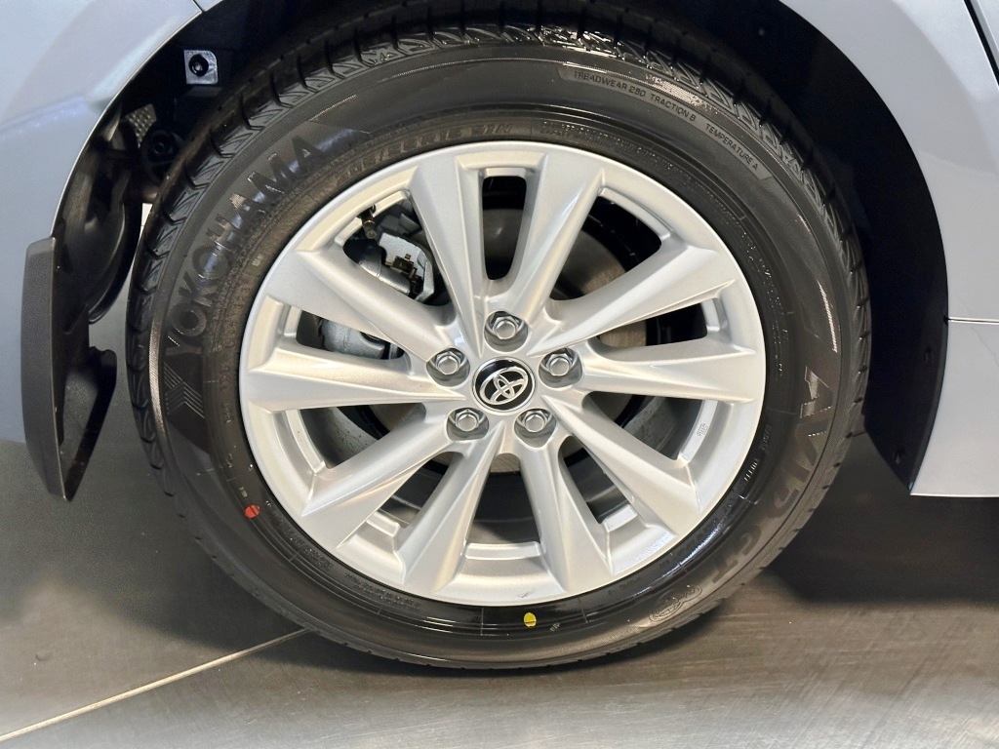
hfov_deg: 39.7
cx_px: 500
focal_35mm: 48
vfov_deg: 30.3
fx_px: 1385
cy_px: 374
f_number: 1.78
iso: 400
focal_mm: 6.86
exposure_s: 1/40
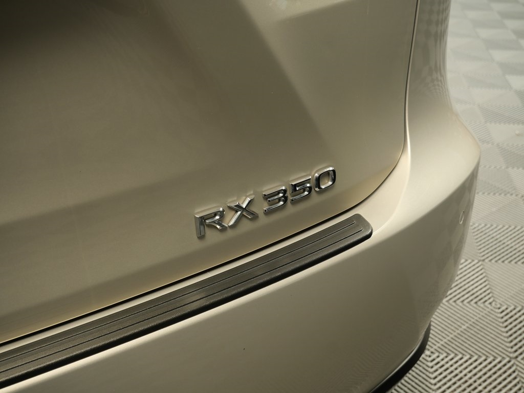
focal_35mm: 44
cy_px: 196
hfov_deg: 42.9
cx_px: 262
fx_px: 666
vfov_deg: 32.9
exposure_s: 1/200
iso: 250
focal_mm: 22
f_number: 5
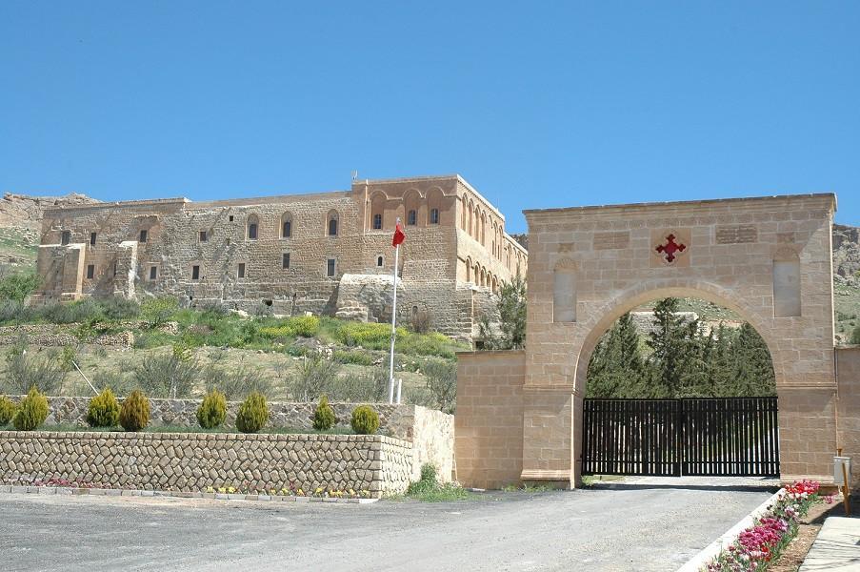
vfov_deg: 26.4
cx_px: 430
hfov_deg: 38.9
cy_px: 286
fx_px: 1217
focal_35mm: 51
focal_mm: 34
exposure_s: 1/320
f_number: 9
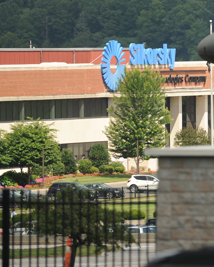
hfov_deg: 3.4
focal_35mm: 460
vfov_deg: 4.2
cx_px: 296
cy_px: 79
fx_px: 3644
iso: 200
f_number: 3.2
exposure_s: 1/1600
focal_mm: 200
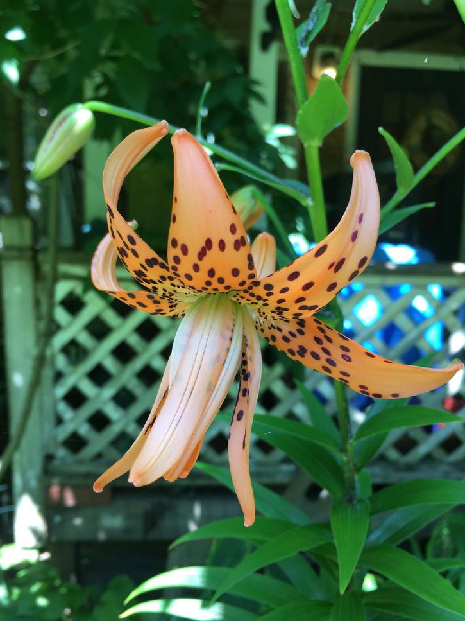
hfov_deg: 46.8
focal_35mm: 30
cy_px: 318
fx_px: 537
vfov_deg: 60.0
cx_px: 235
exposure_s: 1/120
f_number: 2.2
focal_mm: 4.15
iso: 32
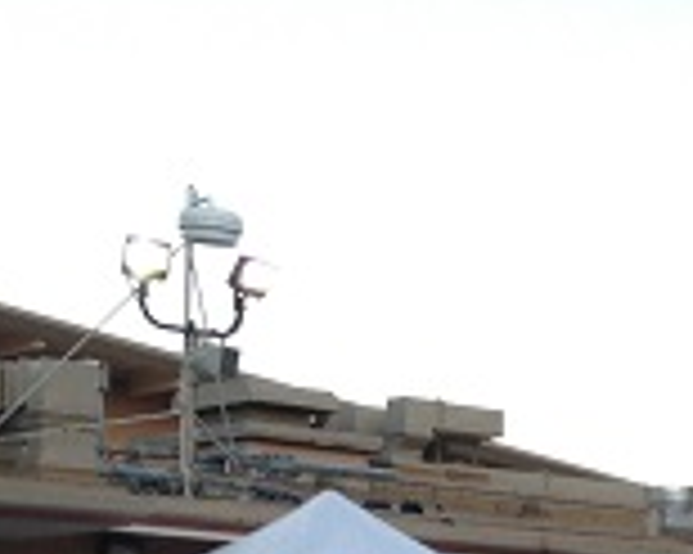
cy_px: 858
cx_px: 1161
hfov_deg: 12.5
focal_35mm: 144
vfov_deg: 10.3
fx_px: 2952
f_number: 2.4
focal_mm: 4.28
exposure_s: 1/150
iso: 50
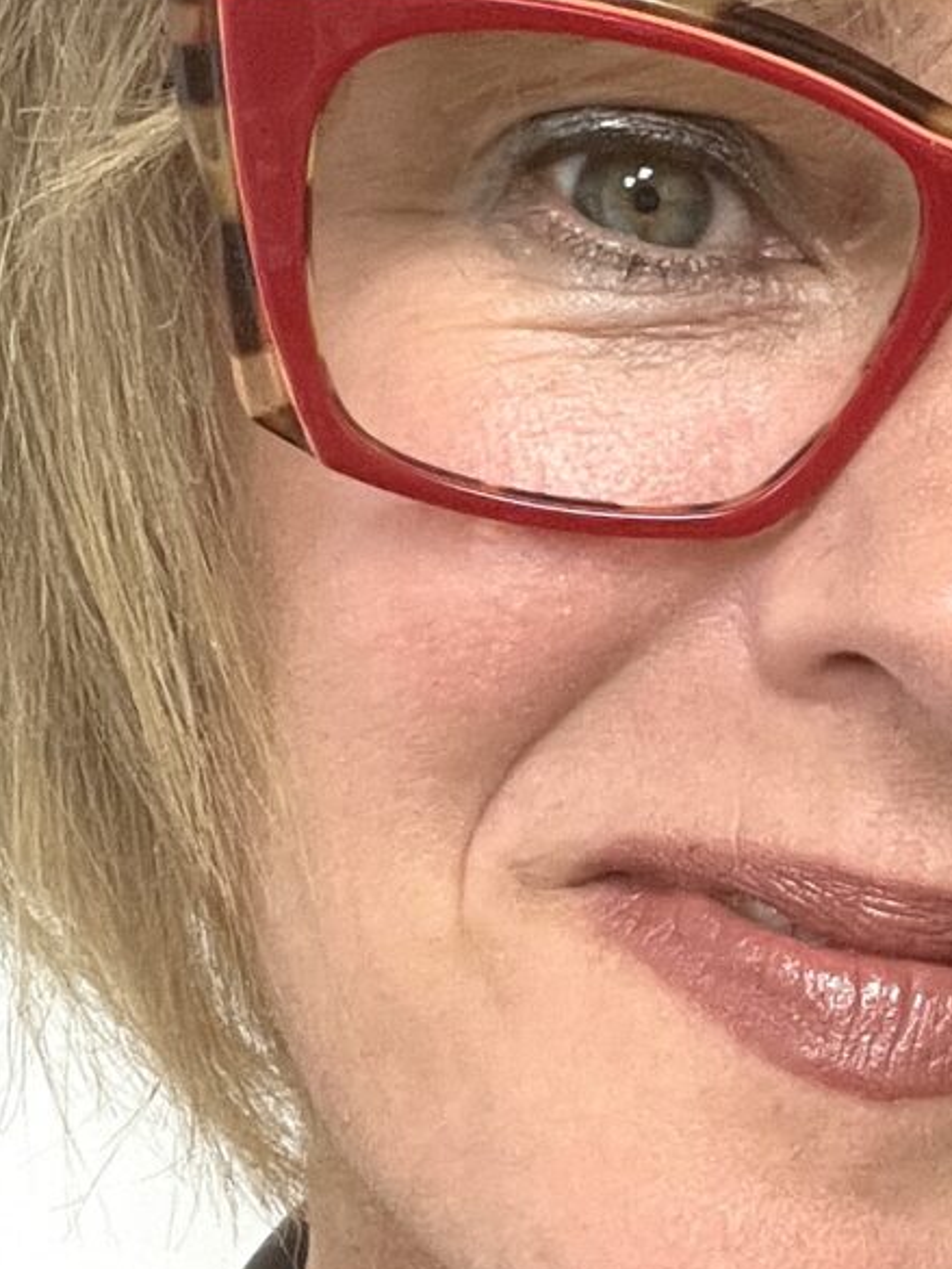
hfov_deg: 13.9
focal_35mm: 105
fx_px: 3849
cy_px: 675
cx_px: 898
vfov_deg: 18.7
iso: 200
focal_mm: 2.71
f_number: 2.2
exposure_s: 1/60
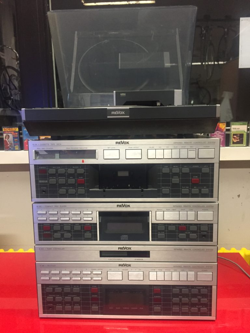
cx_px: 125
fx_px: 279
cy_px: 166
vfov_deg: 61.7
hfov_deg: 48.2
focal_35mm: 29
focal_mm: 4.15
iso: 250
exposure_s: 1/25
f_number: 2.2
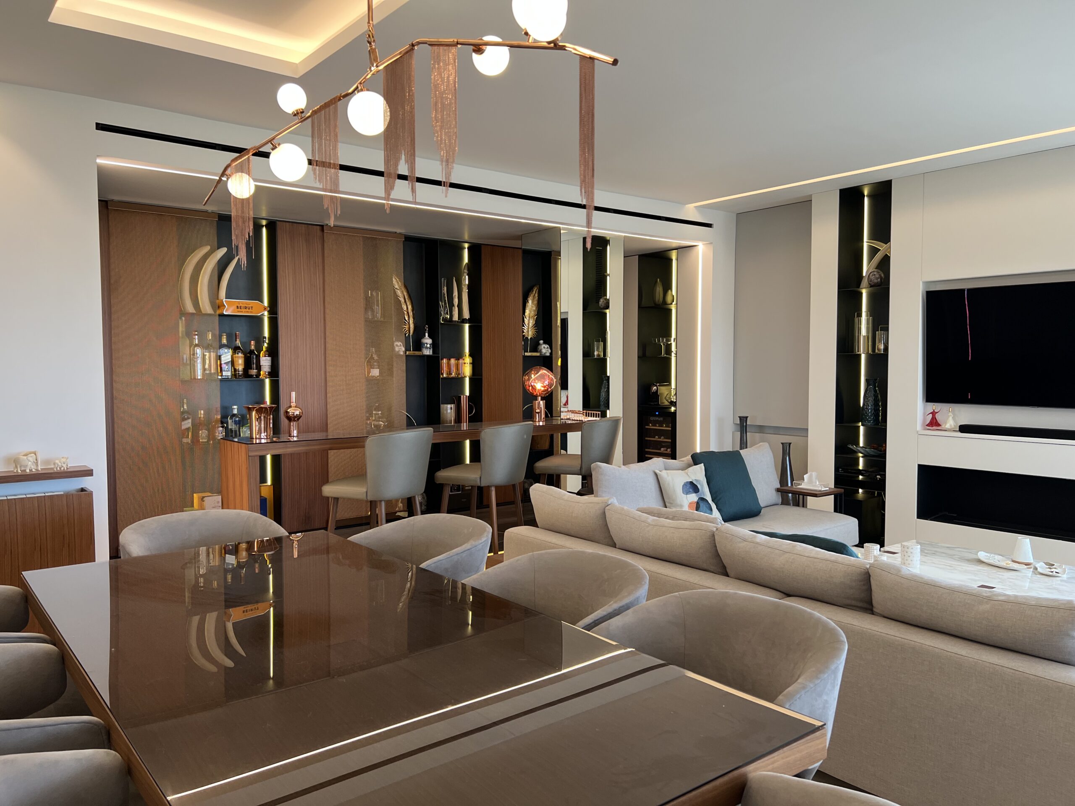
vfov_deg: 53.1
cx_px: 538
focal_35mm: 26
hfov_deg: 67.3
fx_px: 807
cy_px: 403
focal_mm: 5.7
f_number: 1.5
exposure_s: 1/100
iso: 100
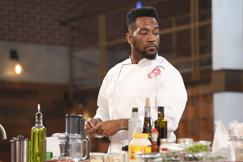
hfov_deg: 9.8
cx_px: 122
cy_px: 81
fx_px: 1411
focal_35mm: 209
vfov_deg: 6.6
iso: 8000
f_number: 5.6
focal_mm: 209
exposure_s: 1/250
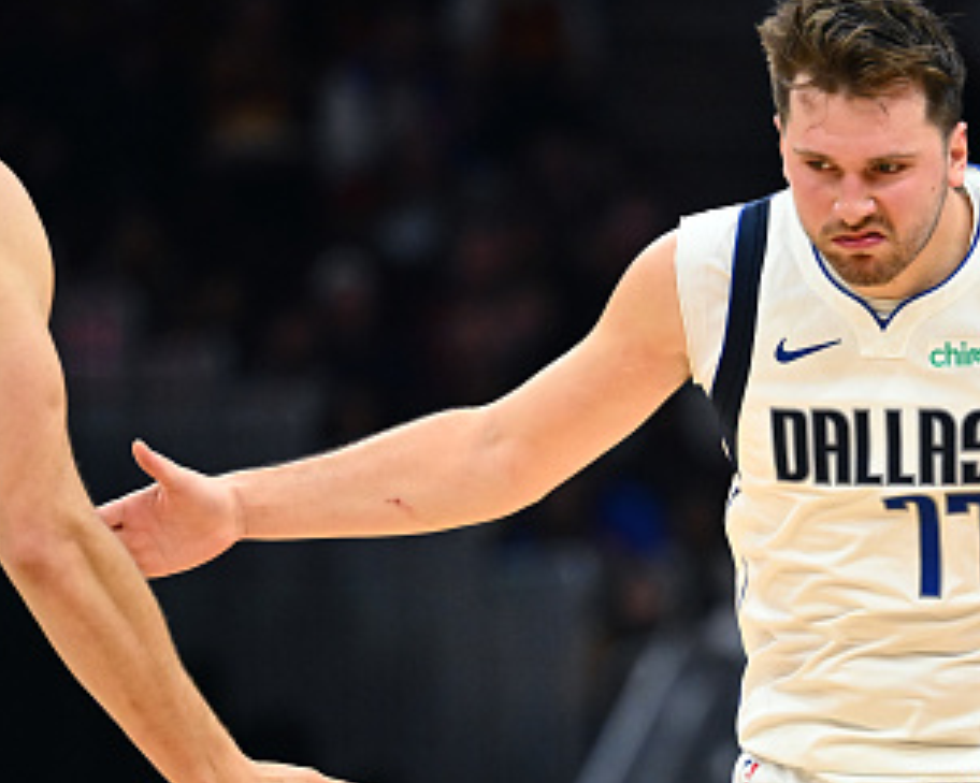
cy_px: 525
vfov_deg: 2.8
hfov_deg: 3.5
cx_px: 729
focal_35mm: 551
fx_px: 15976
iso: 6400
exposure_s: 1/1600
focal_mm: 300
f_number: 4
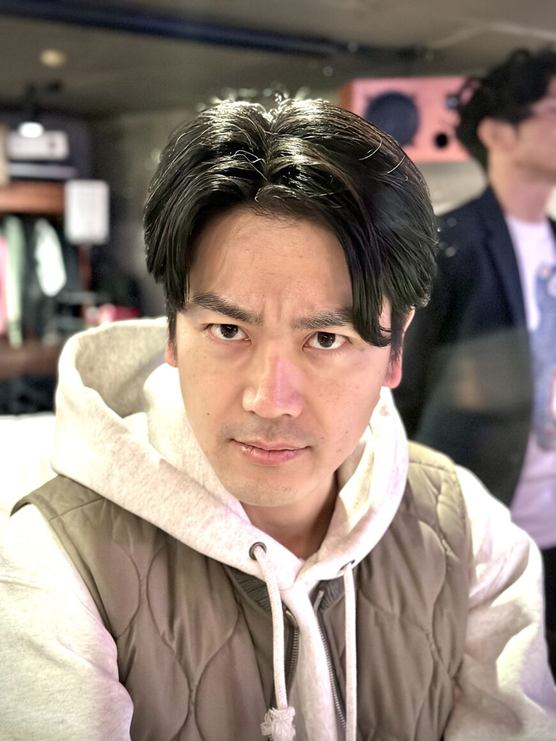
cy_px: 370
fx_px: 1028
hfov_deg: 30.3
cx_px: 278
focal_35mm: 48
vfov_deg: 39.7
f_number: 1.78
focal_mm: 6.86
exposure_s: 1/20
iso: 800
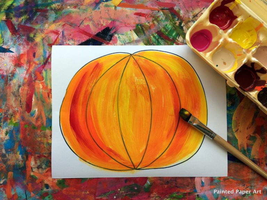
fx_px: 224
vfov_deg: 48.2
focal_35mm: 29
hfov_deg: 61.7
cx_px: 134
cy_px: 100
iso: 50
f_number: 2.2
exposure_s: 1/120
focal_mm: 4.15
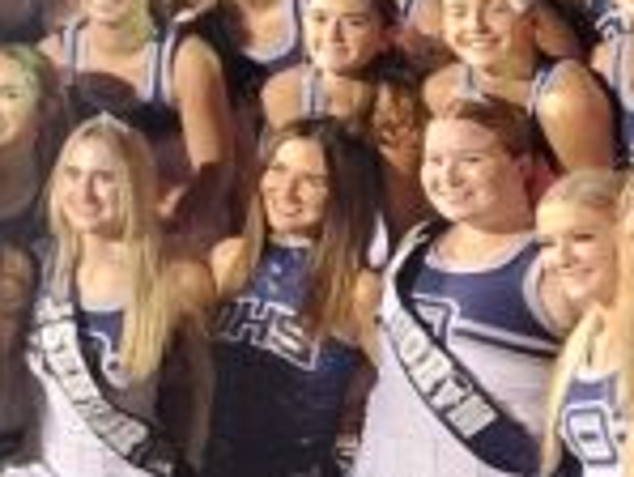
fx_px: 3116
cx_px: -864
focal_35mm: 170
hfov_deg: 10.2
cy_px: 15
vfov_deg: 8.7
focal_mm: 5.4
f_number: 1.8
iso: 800
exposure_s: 1/60
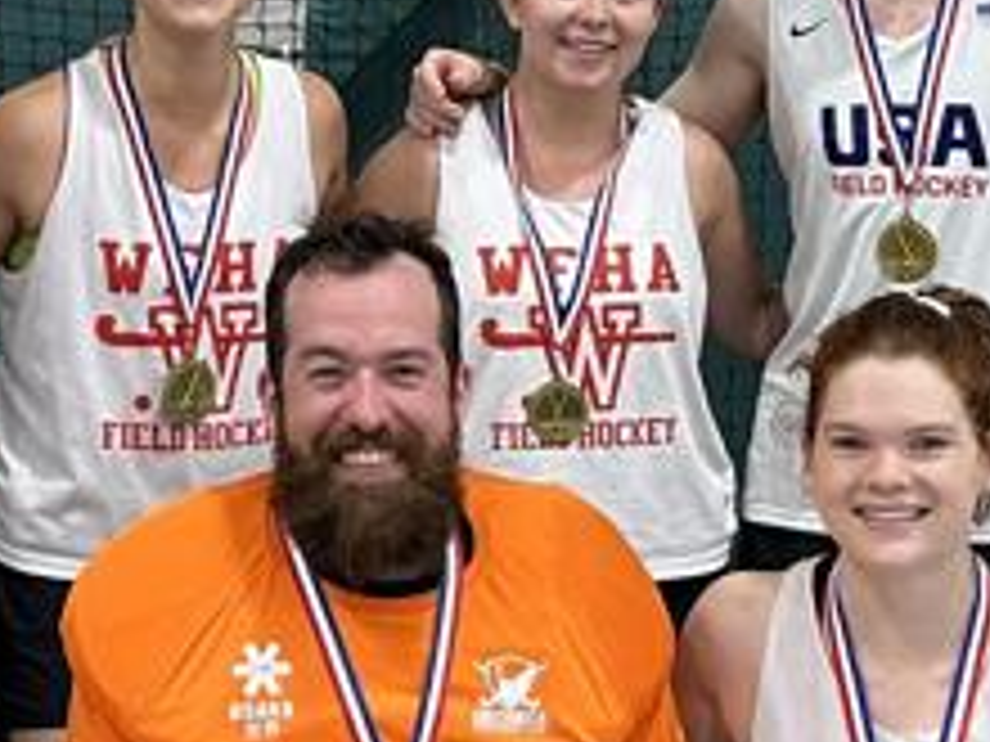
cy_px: 288
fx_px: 3461
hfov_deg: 16.2
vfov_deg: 12.2
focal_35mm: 121
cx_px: 652
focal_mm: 5.7
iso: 160
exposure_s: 1/60
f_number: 1.5
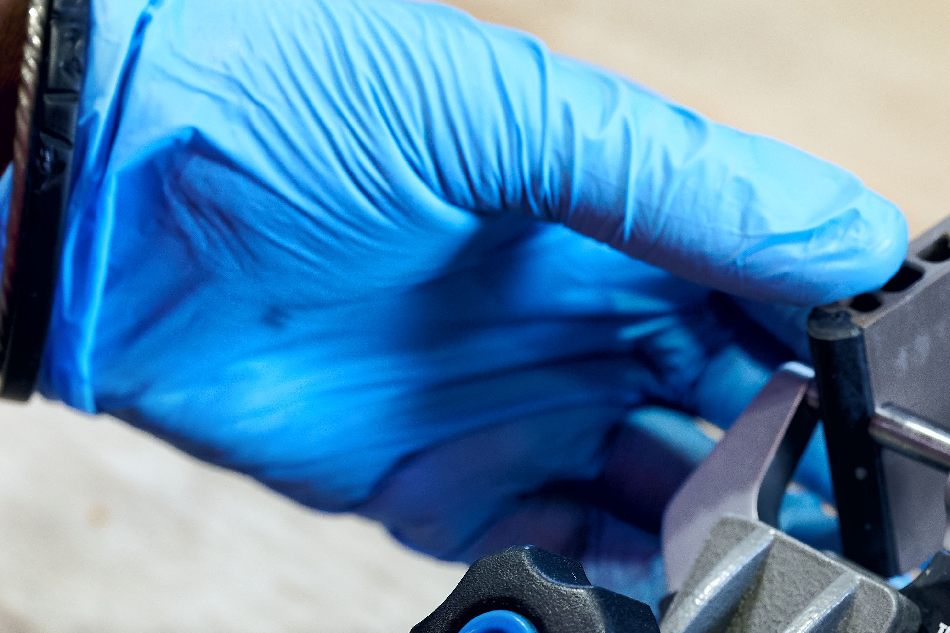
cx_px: 805
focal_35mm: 197
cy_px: 617
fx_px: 5198
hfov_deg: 10.4
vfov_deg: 6.9
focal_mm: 70
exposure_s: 1/60
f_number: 4.8
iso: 560
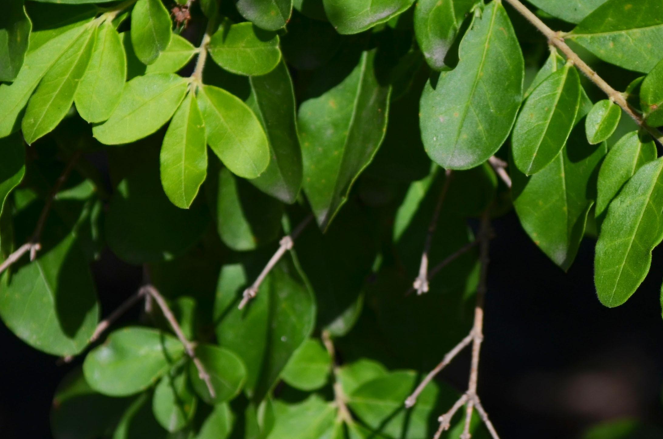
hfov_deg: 5.0
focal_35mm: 413
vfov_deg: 3.3
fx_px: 7589
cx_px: 267
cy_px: 119
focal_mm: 122
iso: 100
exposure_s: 1/1600
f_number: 4.8
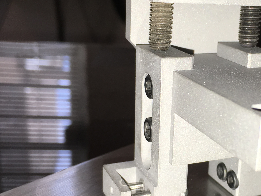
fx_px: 452
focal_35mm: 60
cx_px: 213
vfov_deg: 24.4
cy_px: 117
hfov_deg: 31.3
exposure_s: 1/94
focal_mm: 4.15
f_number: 2.2
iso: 25
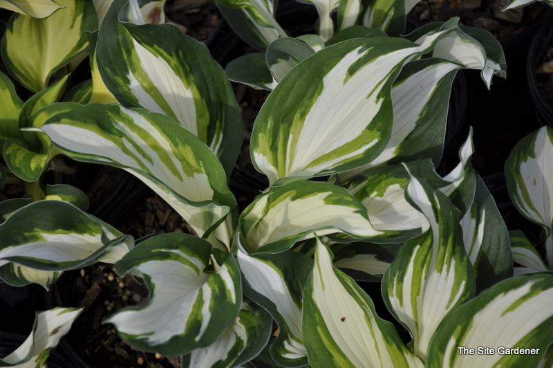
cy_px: 184
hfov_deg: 13.1
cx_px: 276
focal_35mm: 158
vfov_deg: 8.7
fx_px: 2417
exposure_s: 1/500
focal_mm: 105
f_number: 5.6
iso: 220
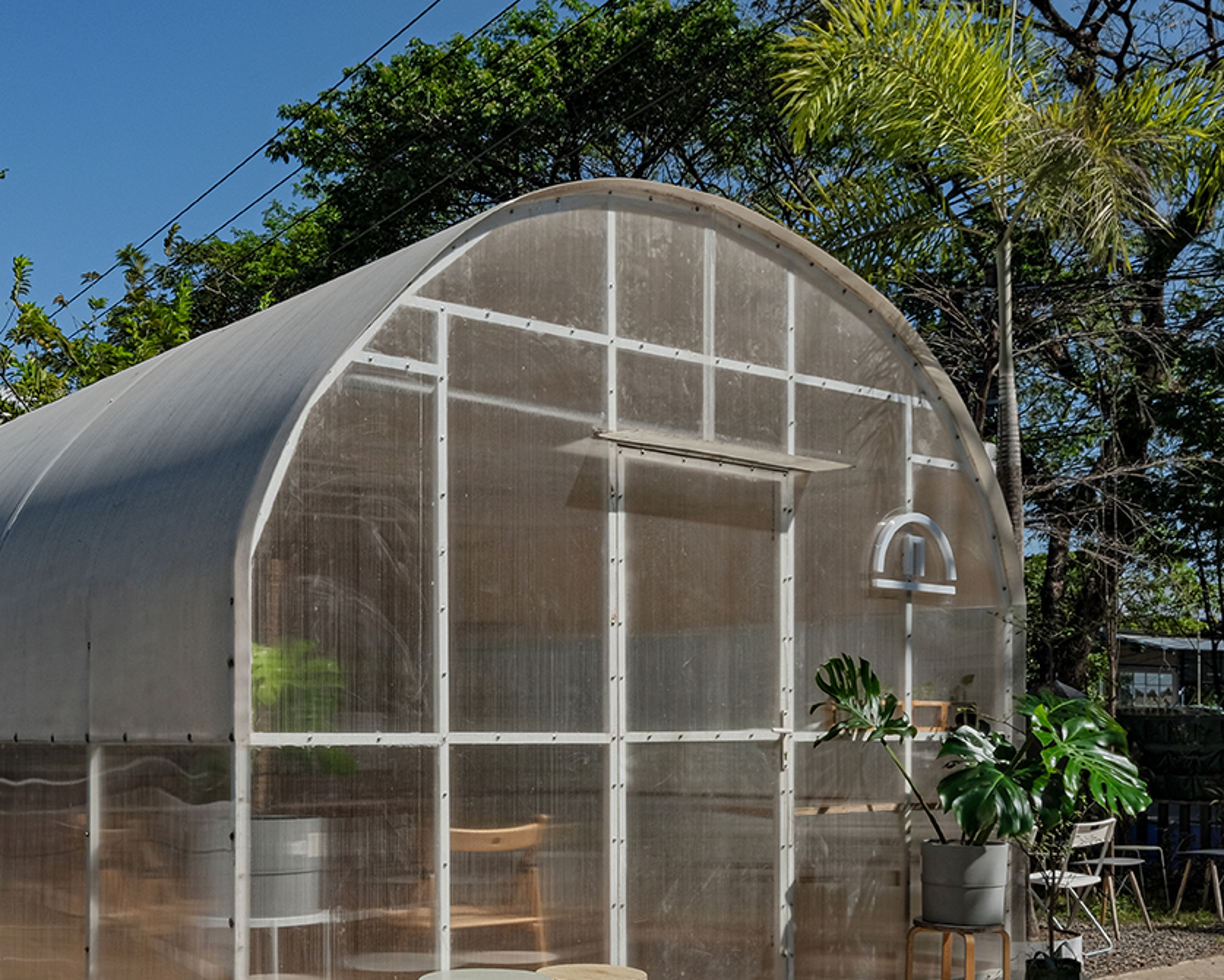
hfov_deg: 48.9
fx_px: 1341
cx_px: 519
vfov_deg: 39.9
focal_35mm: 37
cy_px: 595
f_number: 16
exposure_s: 1/125
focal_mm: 14.5
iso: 160
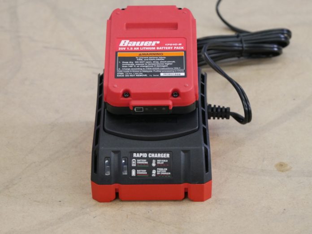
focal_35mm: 122
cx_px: 156
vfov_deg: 12.1
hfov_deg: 16.1
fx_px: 1100
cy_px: 117
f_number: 5.2
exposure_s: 1/250
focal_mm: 61
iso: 3200
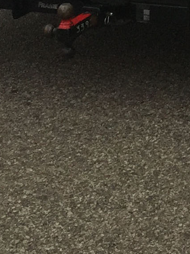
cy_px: -244
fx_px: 1214
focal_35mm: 166
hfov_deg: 8.6
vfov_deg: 10.9
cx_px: 328
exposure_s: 1/494
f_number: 2.2
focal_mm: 4.15
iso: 32
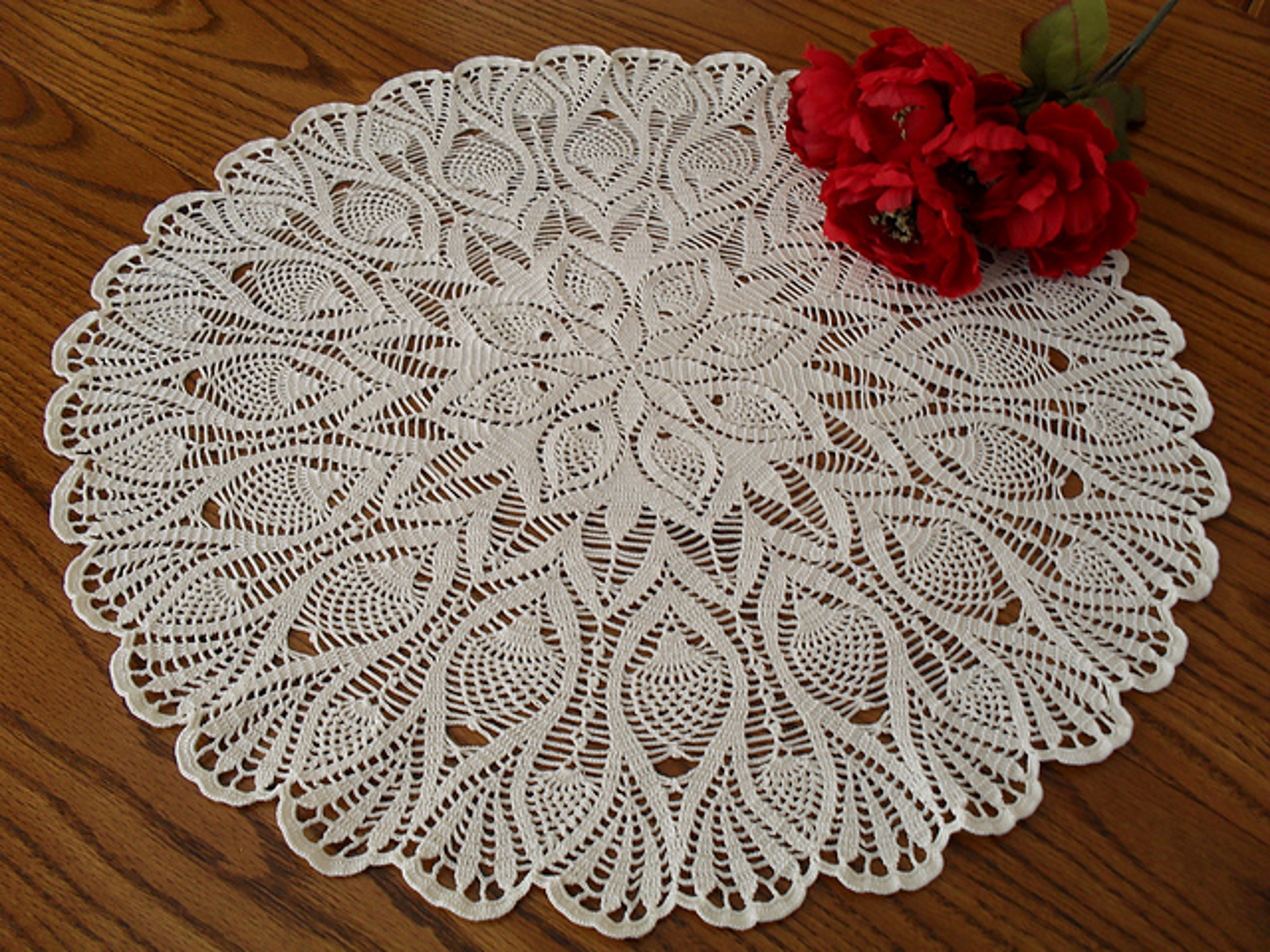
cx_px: 635
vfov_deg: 40.7
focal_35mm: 35
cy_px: 476
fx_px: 1284
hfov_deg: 52.6
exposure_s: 1/30
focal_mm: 6.3
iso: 100
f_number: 3.2
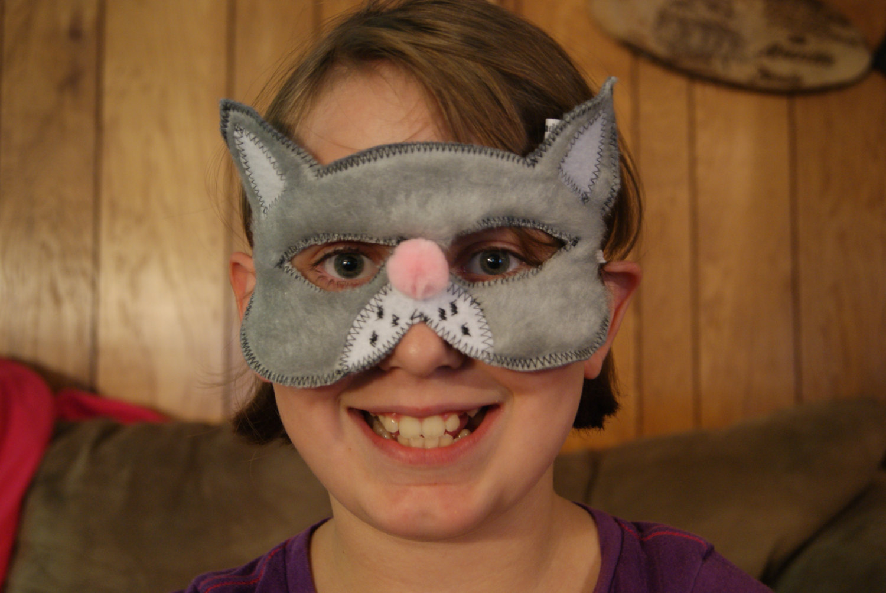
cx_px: 443
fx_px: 1109
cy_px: 296
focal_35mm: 45
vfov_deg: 29.9
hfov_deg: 43.6
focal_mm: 30
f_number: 4.5
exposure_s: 1/4
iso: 400
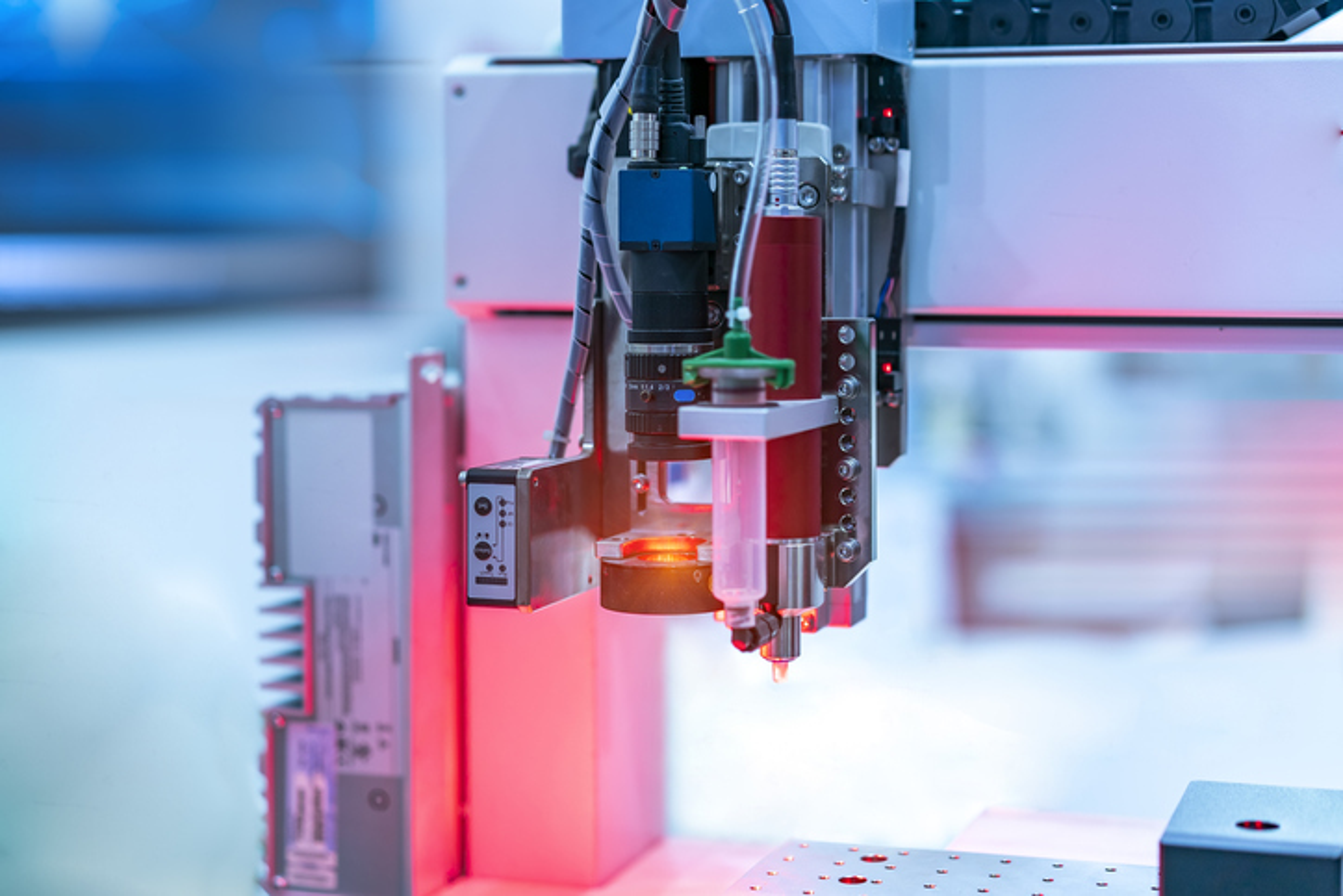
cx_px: 672
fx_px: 2052
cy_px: 448
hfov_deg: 36.2
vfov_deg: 24.6
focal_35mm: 55
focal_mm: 55
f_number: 2.2
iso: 200
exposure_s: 1/200
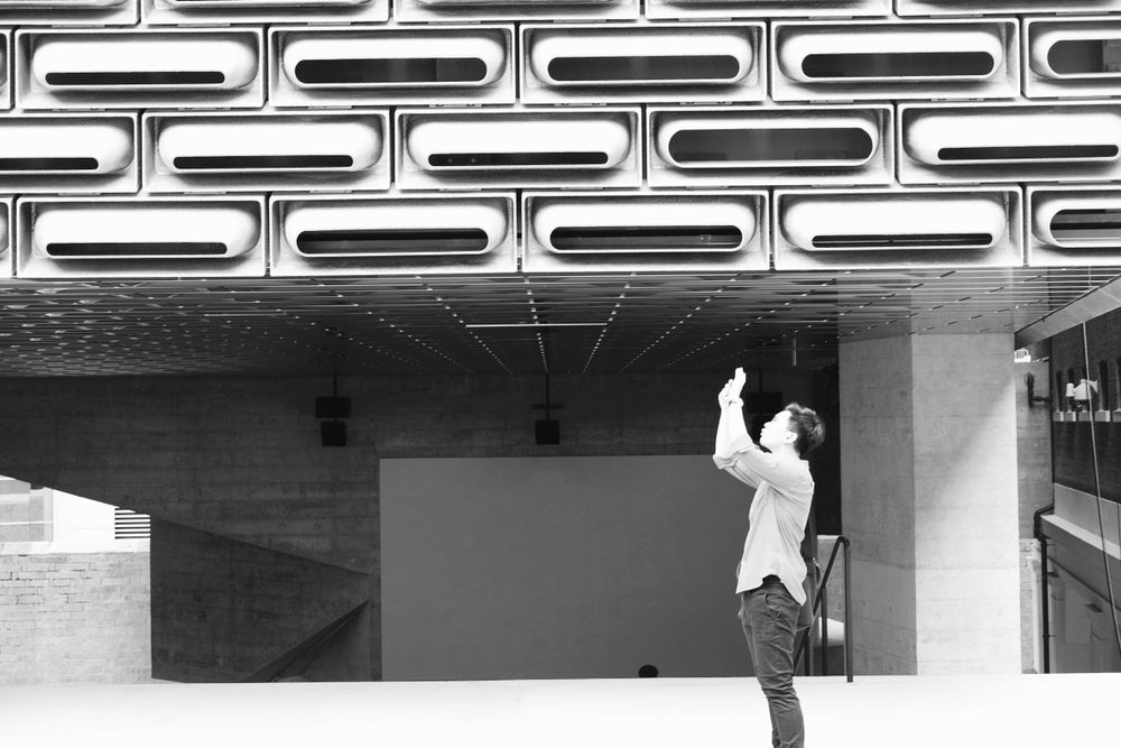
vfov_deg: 27.5
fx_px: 1526
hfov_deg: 40.3
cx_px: 560
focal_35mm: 49
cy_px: 374
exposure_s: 1/70
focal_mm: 32.9
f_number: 4
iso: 400
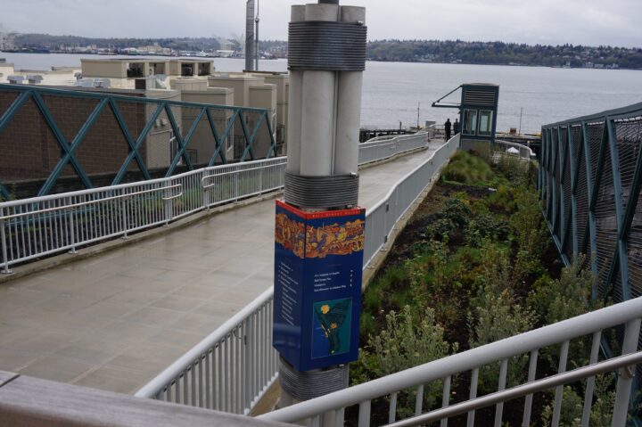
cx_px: 321
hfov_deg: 53.2
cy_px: 214
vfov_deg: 36.8
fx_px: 642
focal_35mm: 36
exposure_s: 1/80
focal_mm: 24
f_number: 11
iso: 100
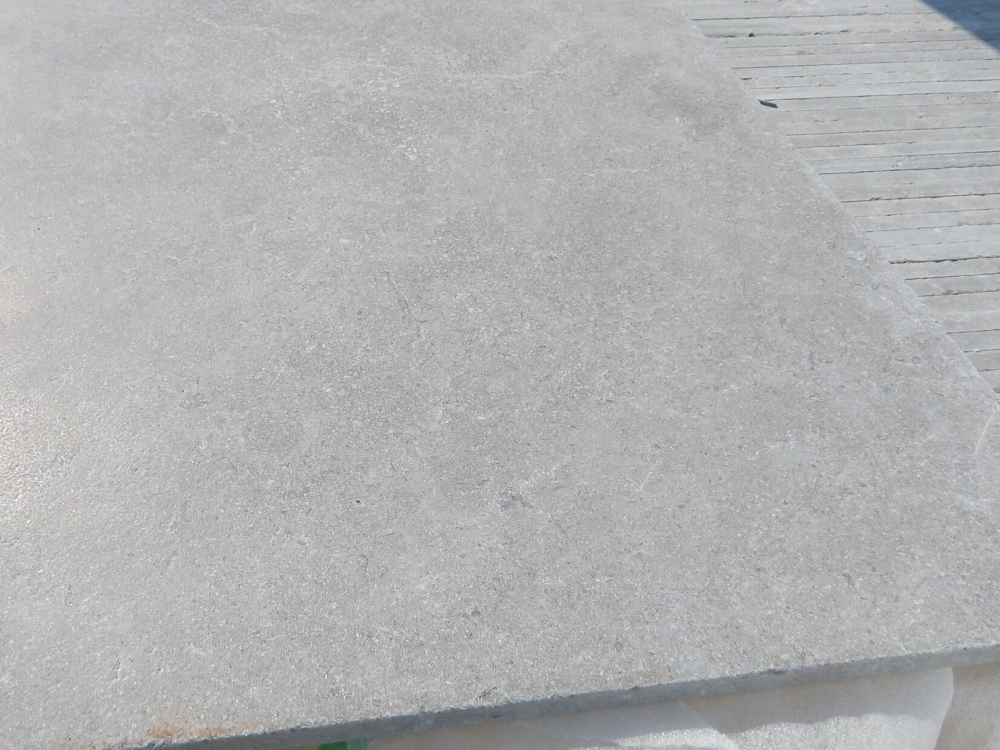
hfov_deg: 52.9
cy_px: 356
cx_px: 334
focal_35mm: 34
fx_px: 982
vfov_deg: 41.8
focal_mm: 4
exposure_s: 1/1000
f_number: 6
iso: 125
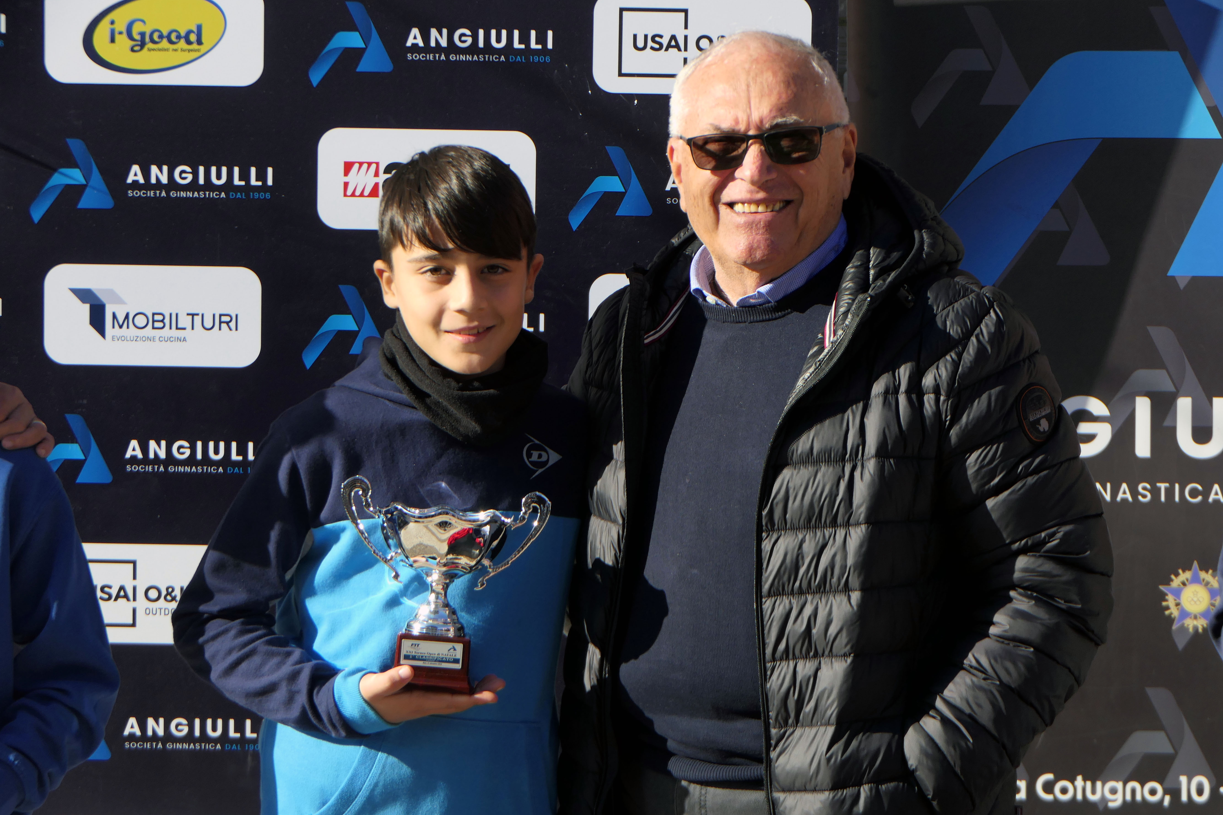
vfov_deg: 15.9
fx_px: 2921
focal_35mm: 86
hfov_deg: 23.6
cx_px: 613
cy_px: 409
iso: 200
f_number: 4
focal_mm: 30.8
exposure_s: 1/60
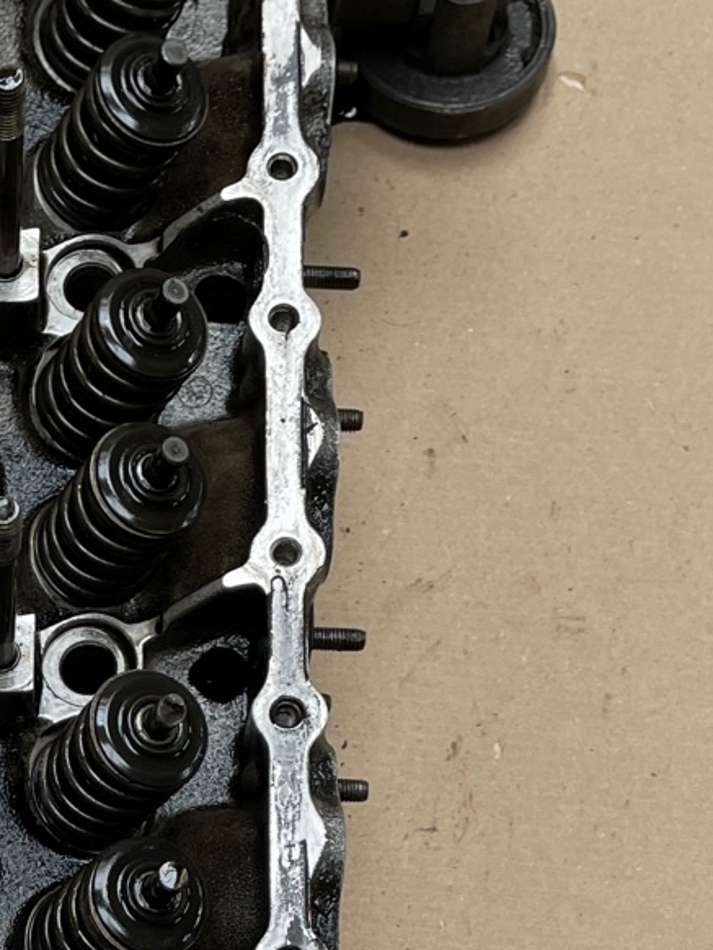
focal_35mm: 90
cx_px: -121
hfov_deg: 15.9
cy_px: 1196
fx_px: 2470
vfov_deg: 20.1
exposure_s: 1/121
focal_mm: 4.2
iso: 50
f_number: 1.6
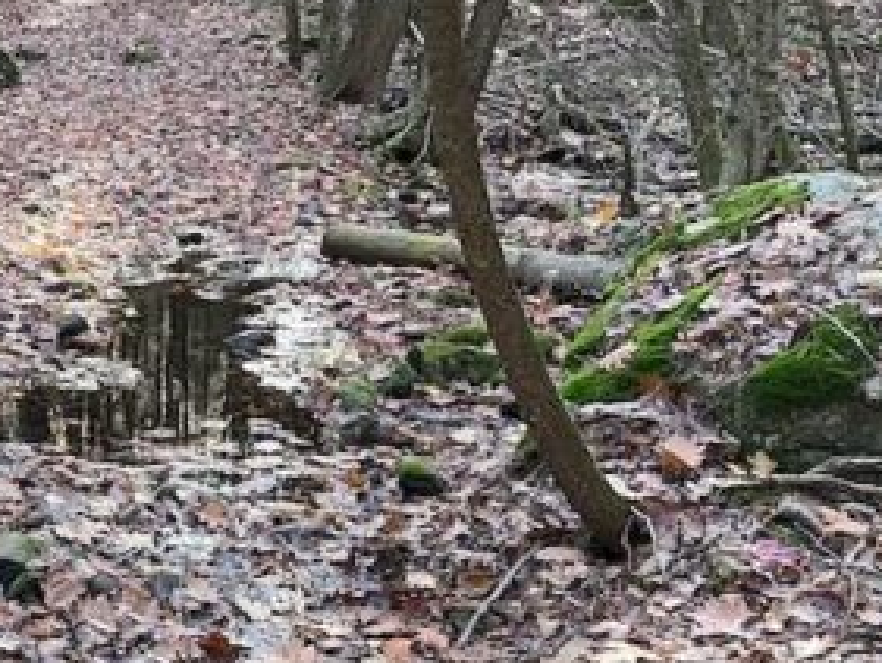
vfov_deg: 20.7
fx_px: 1810
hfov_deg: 23.9
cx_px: -279
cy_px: 286
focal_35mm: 71
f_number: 1.6
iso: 125
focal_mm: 4.2
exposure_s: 1/83
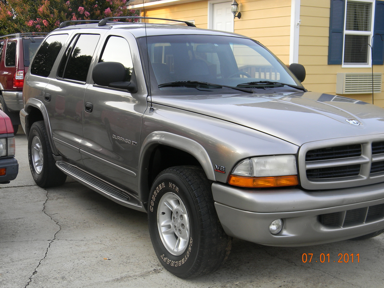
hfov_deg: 40.4
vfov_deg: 30.9
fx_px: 521
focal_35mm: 47
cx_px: 192
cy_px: 144
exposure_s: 1/83.2
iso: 80
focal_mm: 8.6
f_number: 3.9
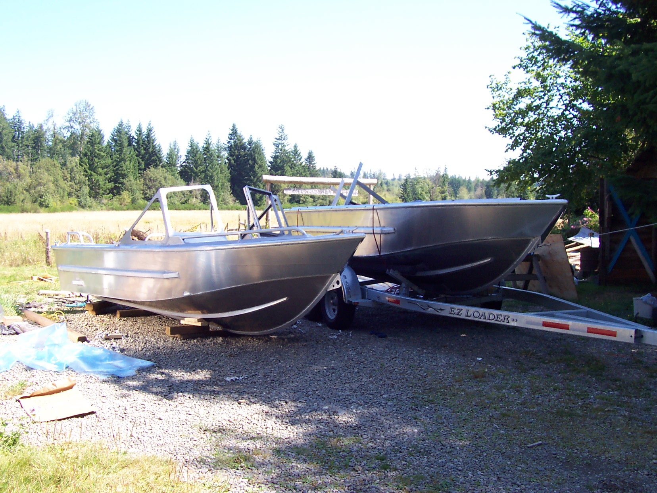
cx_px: 328
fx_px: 702
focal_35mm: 37
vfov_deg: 38.7
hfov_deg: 50.1
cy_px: 246
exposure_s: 1/350
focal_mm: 5.6
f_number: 2.8
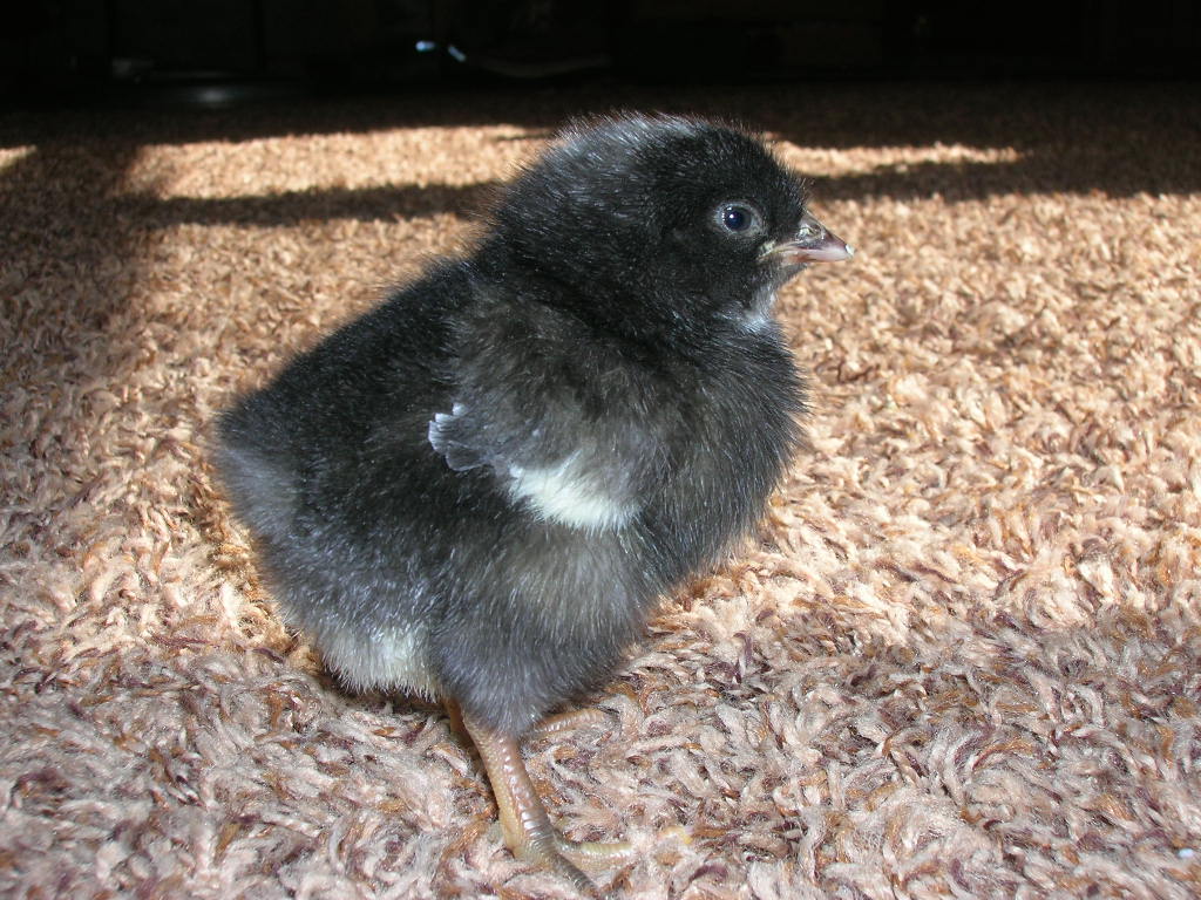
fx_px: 1596
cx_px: 600
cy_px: 450
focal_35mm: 46
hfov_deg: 41.2
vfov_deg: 31.5
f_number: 5.4
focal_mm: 7.7
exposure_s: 1/60.1
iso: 50
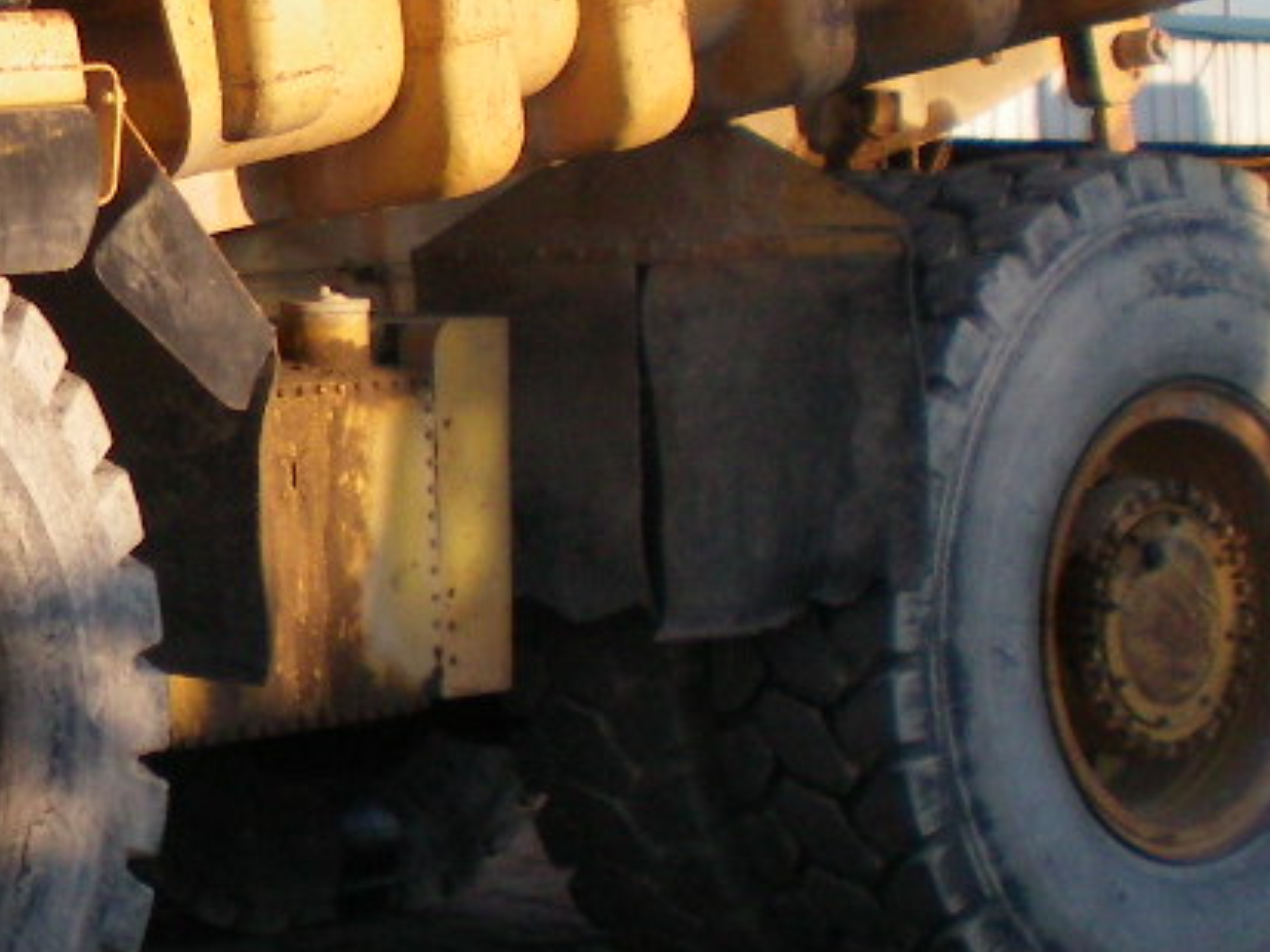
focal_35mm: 118
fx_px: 4329
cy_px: 120
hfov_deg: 16.0
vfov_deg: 12.5
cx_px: -259
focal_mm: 6.3
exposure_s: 1/320
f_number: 3.1
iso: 64
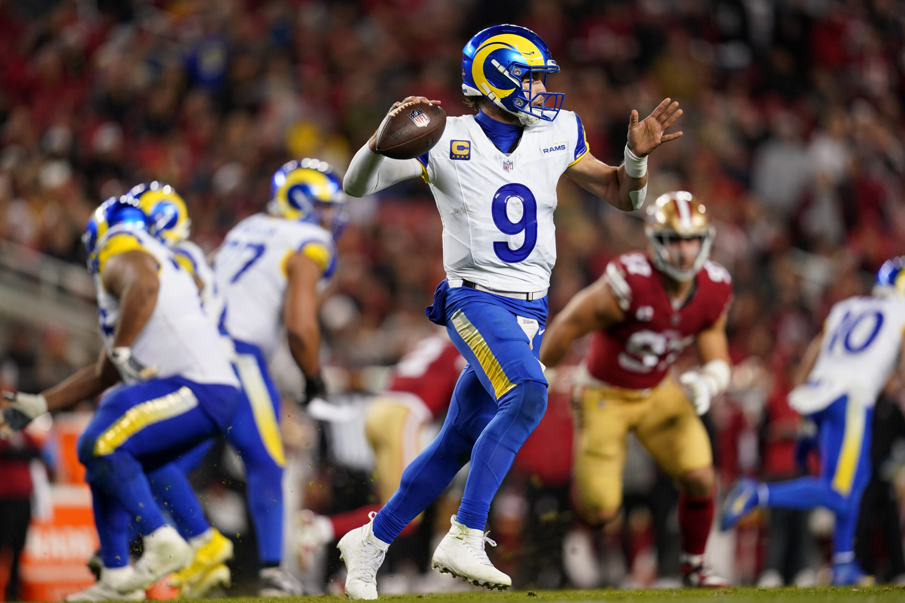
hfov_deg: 5.2
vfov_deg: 3.4
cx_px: 452
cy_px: 302
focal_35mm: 400
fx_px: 10055
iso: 2000
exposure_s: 1/2000
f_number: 2.8
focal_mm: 400
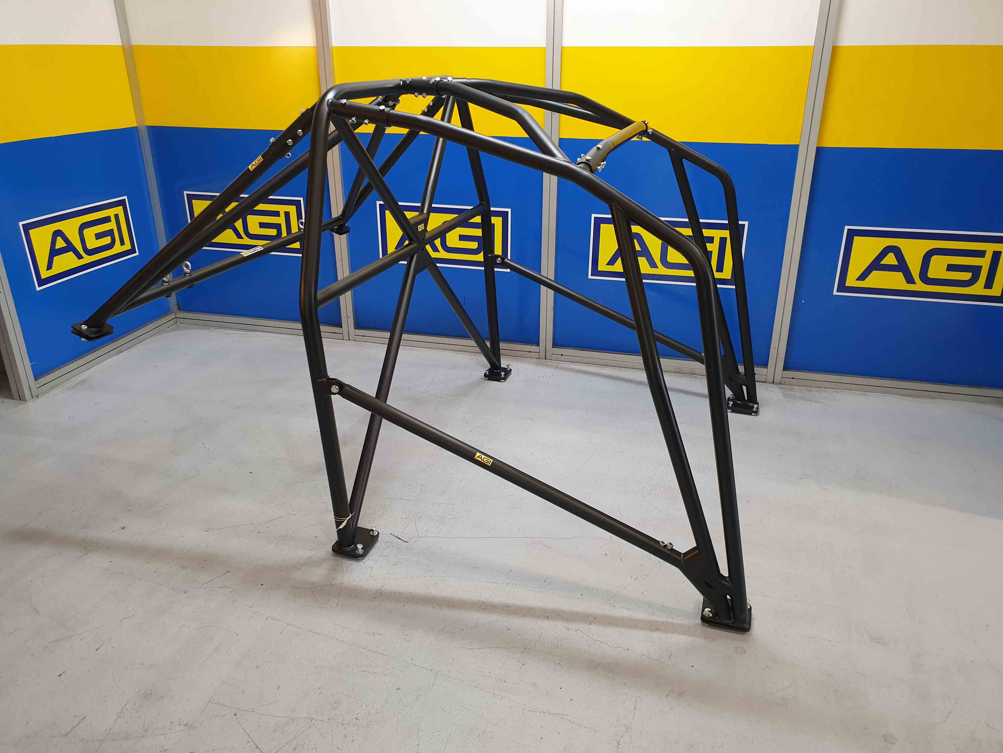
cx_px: 502
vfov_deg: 53.1
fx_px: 753
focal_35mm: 26
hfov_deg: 67.3
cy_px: 376
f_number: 2.4
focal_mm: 4.3
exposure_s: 1/50
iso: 200
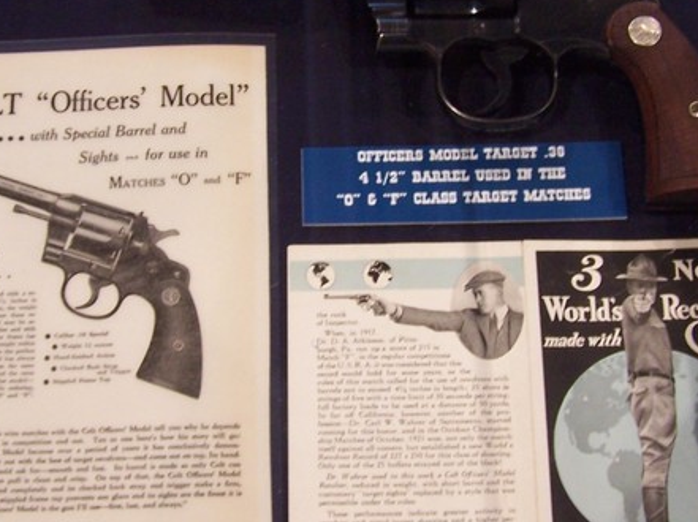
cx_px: 334
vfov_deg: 21.3
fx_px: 1390
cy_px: 250
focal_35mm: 69
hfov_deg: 28.2
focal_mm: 6.3
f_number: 2.8
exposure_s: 1/15
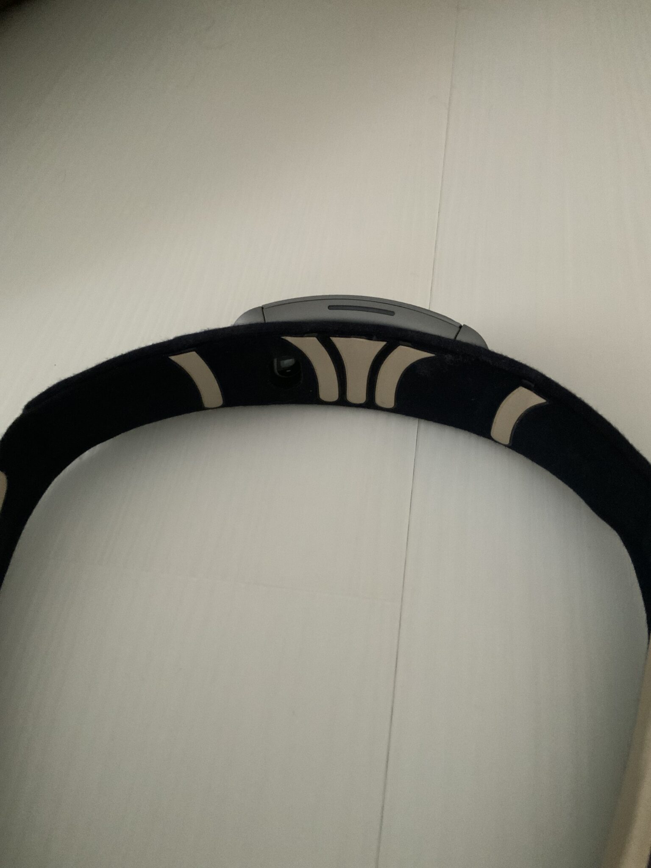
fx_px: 727
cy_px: 434
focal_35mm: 29
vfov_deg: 61.7
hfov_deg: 48.2
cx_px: 326
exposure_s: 1/30
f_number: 1.8
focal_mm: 3
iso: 400
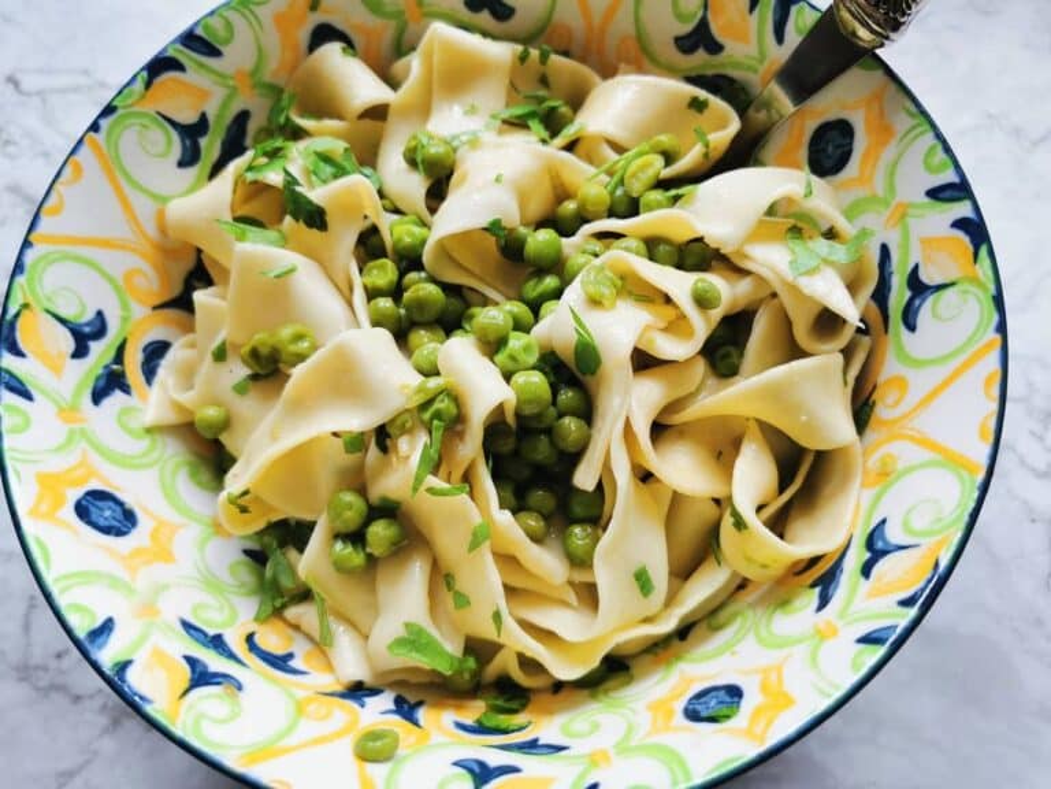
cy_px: 394
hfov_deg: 65.3
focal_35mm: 27
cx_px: 526
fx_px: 820
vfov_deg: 51.4
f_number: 1.6
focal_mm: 5.56
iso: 50
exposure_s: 1/165
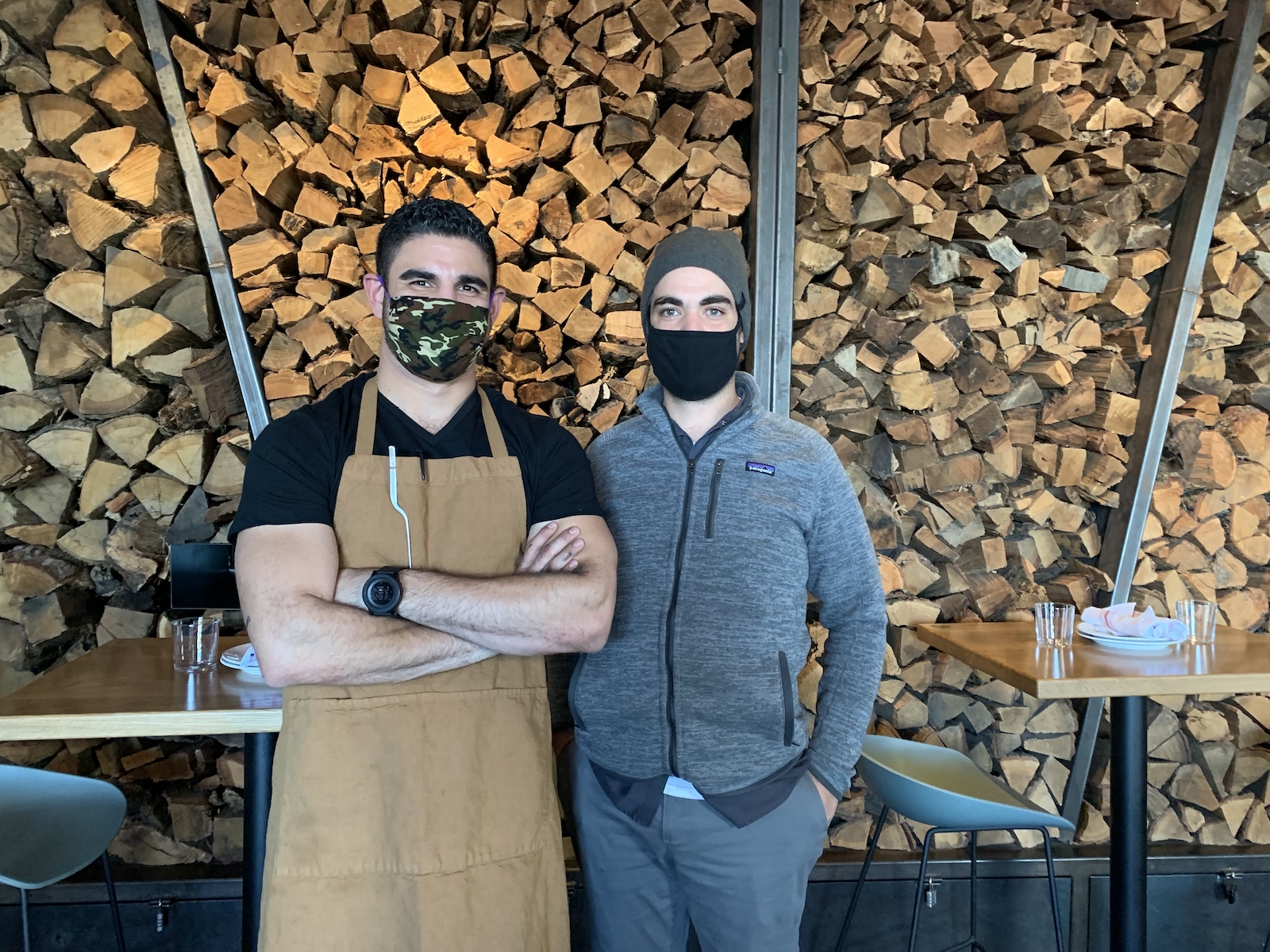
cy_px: 476
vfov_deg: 53.1
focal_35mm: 26
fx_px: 954
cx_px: 635
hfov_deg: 67.3
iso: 250
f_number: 1.8
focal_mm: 4.25
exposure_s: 1/40
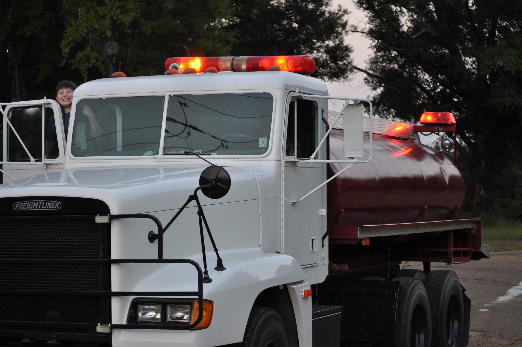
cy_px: 174
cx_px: 261
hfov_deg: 24.6
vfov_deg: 16.5
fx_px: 1195
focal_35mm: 82
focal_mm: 55
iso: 400
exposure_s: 1/80
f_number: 4.2
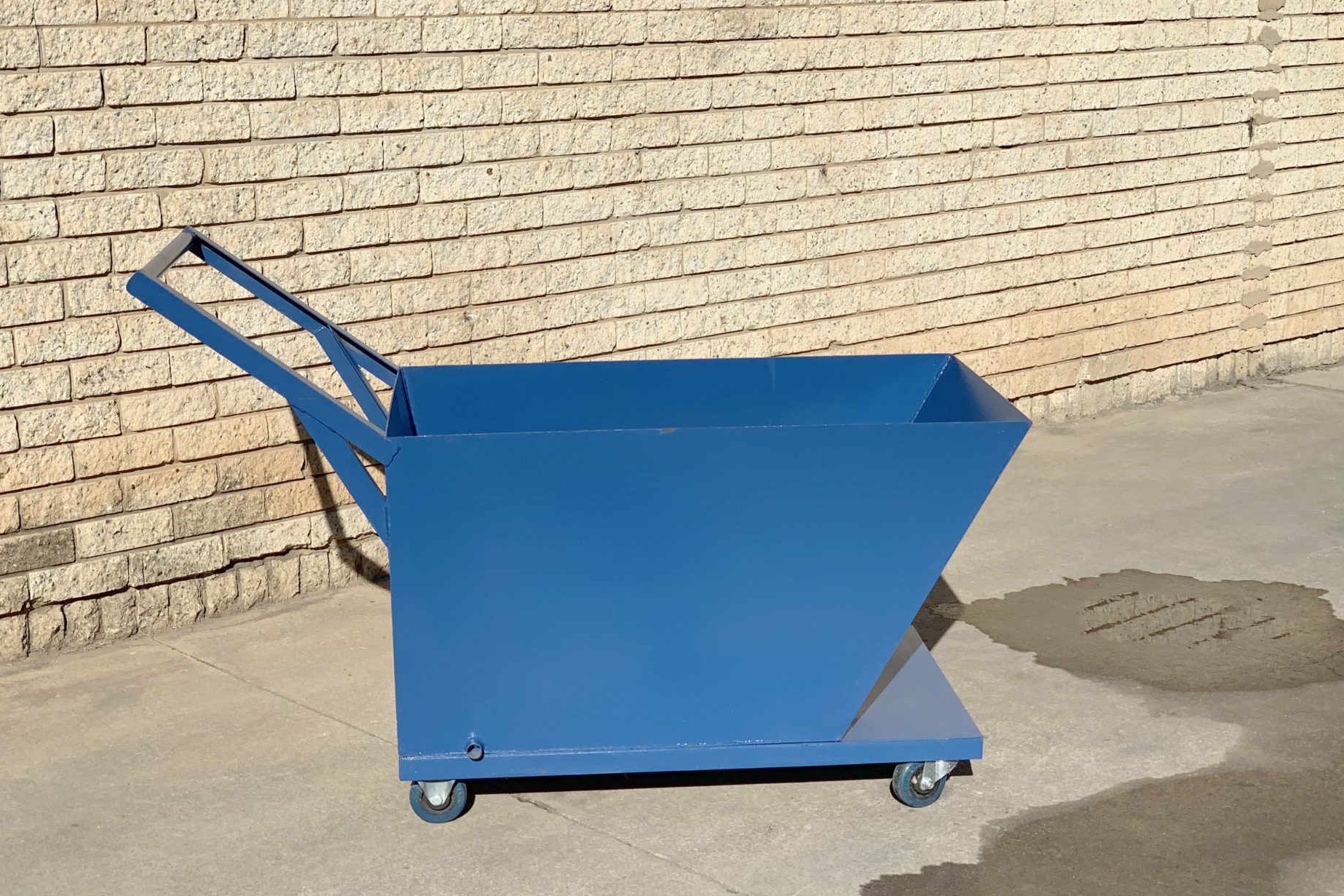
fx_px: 2240
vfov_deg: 22.6
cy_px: 499
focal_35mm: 60
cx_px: 671
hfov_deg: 33.4
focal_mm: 6
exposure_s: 1/1776
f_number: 2.4
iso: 16
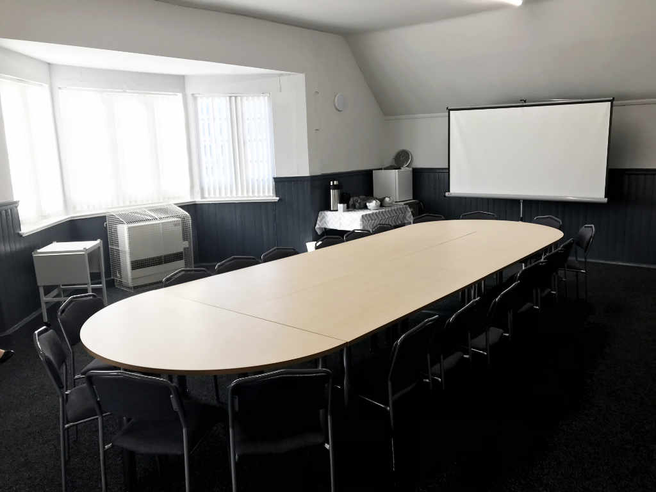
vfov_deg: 49.7
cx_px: 328
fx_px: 531
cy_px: 246
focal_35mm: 28
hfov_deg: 63.4
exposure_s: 1/100
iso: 20
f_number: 1.8
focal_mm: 4
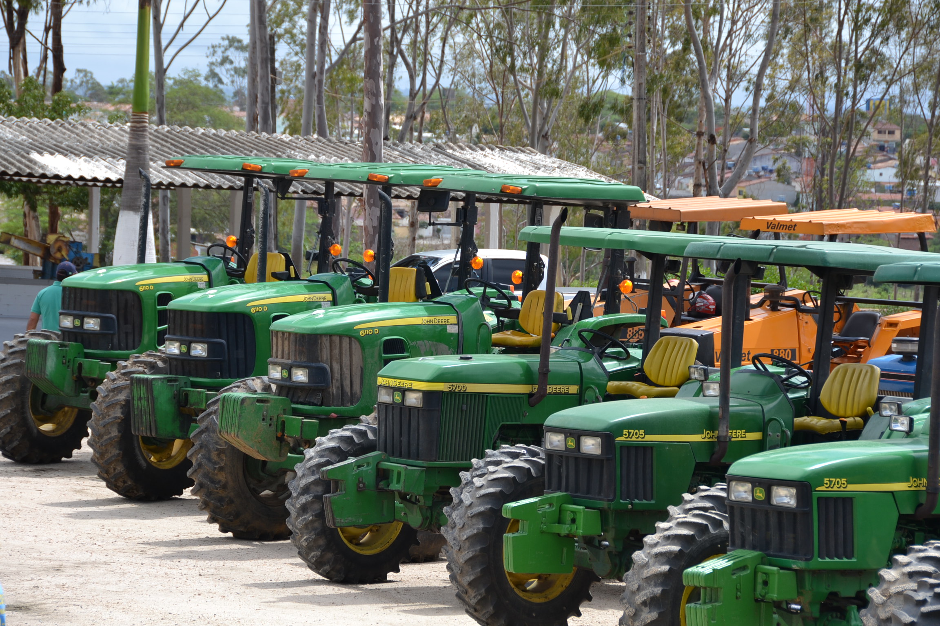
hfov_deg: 13.0
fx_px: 4112
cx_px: 470
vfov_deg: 8.7
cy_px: 313
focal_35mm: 158
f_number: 8
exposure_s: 1/250
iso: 100
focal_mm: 105
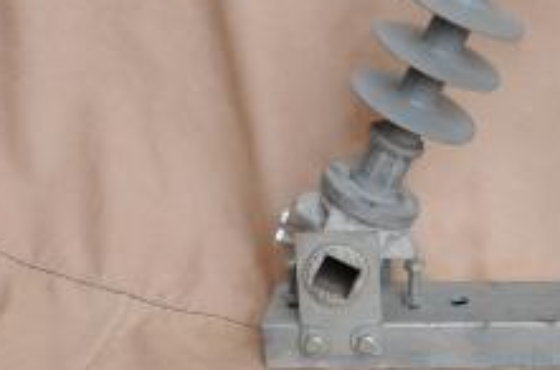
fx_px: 1582
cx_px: 517
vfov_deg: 13.1
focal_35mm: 102
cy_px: -15
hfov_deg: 19.7
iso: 640
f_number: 7.1
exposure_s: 1/125
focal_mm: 30
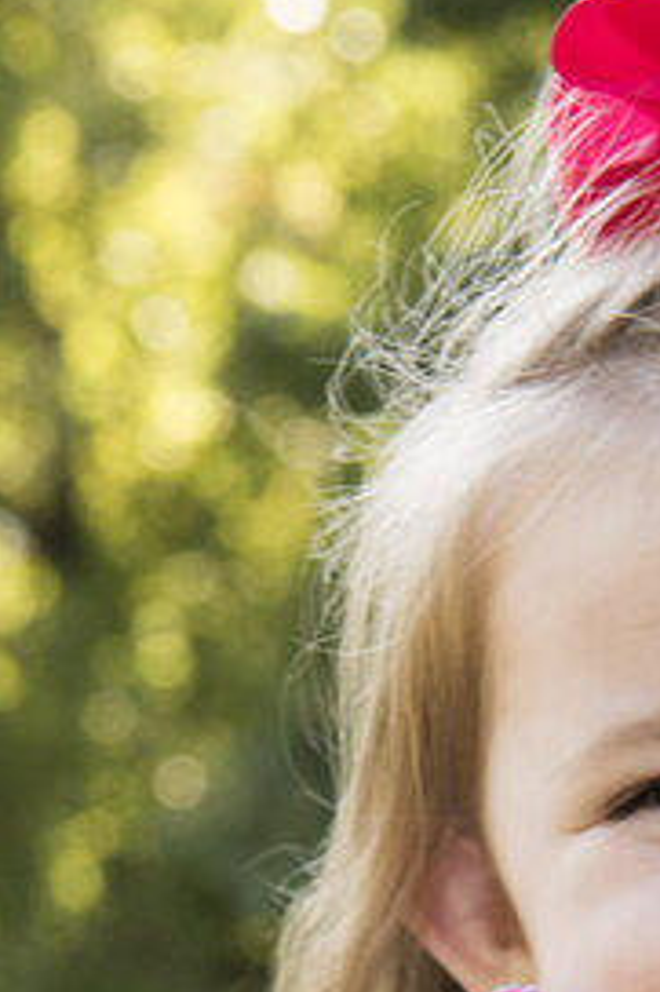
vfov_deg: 8.2
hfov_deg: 5.5
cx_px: 871
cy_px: 1493
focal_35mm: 247
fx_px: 6801
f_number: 6.3
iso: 800
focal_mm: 56
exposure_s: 1/320
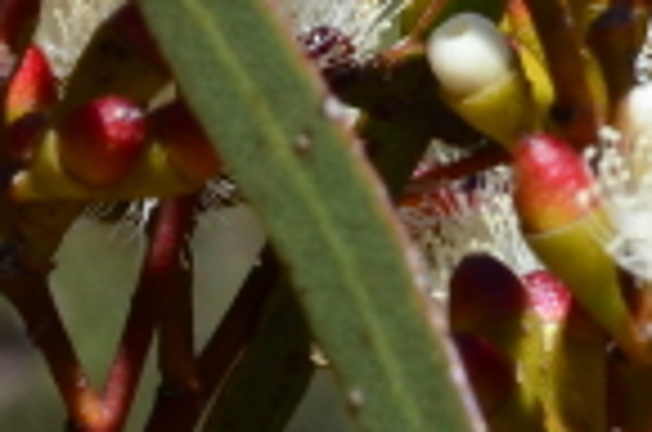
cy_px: -256
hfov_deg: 2.7
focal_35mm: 743
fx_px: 13427
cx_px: -1232
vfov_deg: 1.8
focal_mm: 70
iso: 400
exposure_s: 1/200
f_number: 18
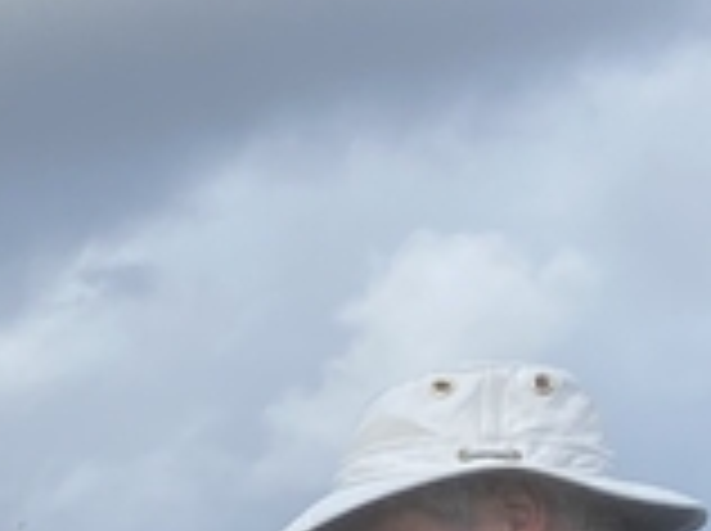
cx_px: -1269
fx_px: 3343
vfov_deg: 8.4
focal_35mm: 163
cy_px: 1190
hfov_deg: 9.9
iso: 32
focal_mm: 4.25
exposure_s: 1/3205
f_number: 1.8
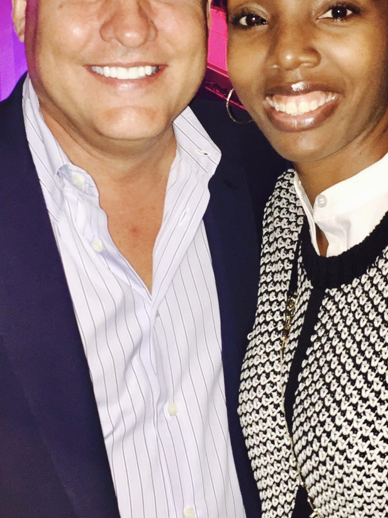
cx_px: 209
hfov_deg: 21.9
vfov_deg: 28.9
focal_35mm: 67
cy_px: 231
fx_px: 1001
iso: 80
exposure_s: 1/16
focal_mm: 4.15
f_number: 2.2
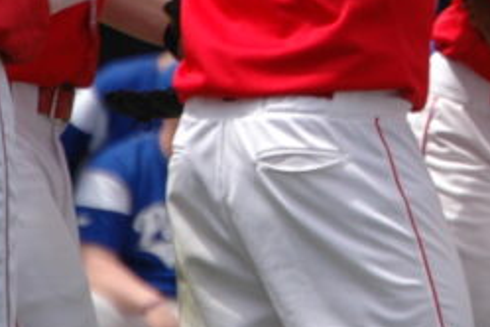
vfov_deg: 1.0
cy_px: 19
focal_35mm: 1323
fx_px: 18006
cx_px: 706
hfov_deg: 1.6
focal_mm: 200
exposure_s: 1/800
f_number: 5.6
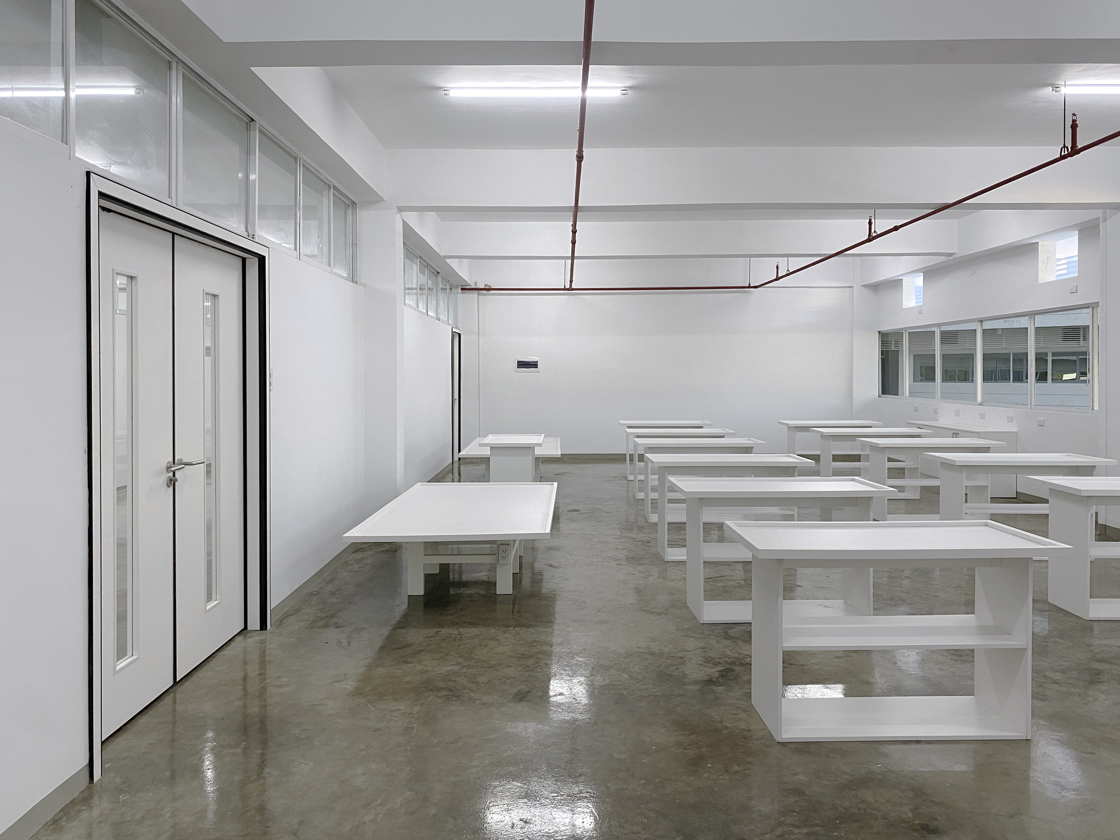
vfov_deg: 53.1
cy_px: 420
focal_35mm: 26
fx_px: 841
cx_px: 560
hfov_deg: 67.3
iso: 100
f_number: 1.8
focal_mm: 4.25
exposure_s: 1/60
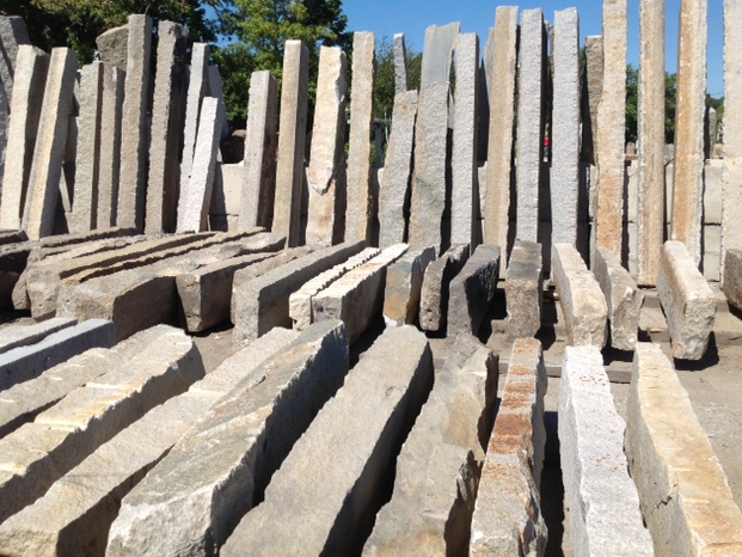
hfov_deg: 51.3
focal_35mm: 36
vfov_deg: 39.7
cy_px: 276
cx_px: 378
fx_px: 772
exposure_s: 1/2747
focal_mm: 4.28
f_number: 2.4
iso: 50
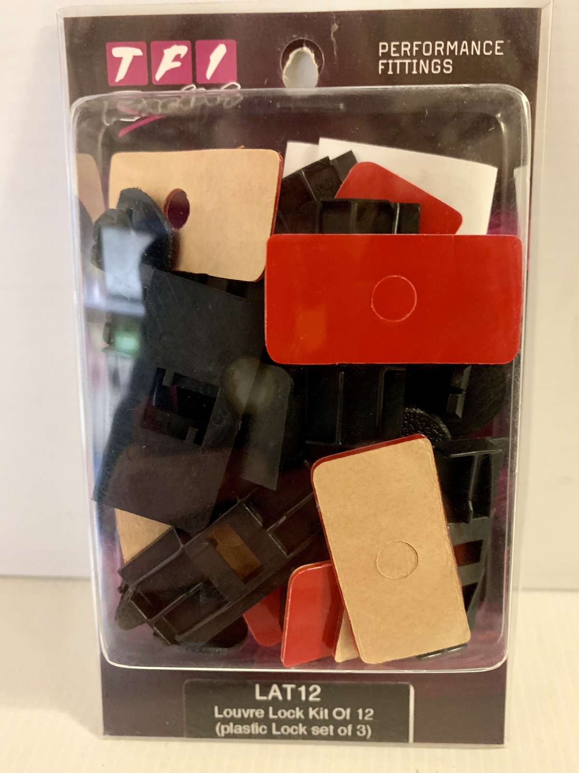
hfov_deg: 53.1
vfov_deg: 67.3
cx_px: 290
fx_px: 580
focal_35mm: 26
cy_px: 386
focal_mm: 4.25
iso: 500
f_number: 1.8
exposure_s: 1/25
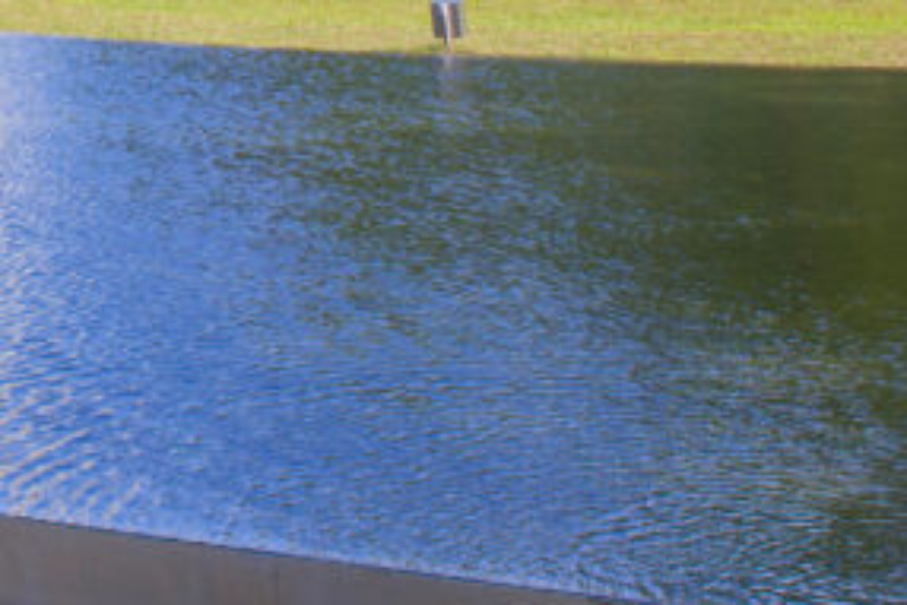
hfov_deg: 22.6
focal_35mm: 86
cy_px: -184
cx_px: -25
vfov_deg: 15.2
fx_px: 2168
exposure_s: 1/100
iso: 100
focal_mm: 24
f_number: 9
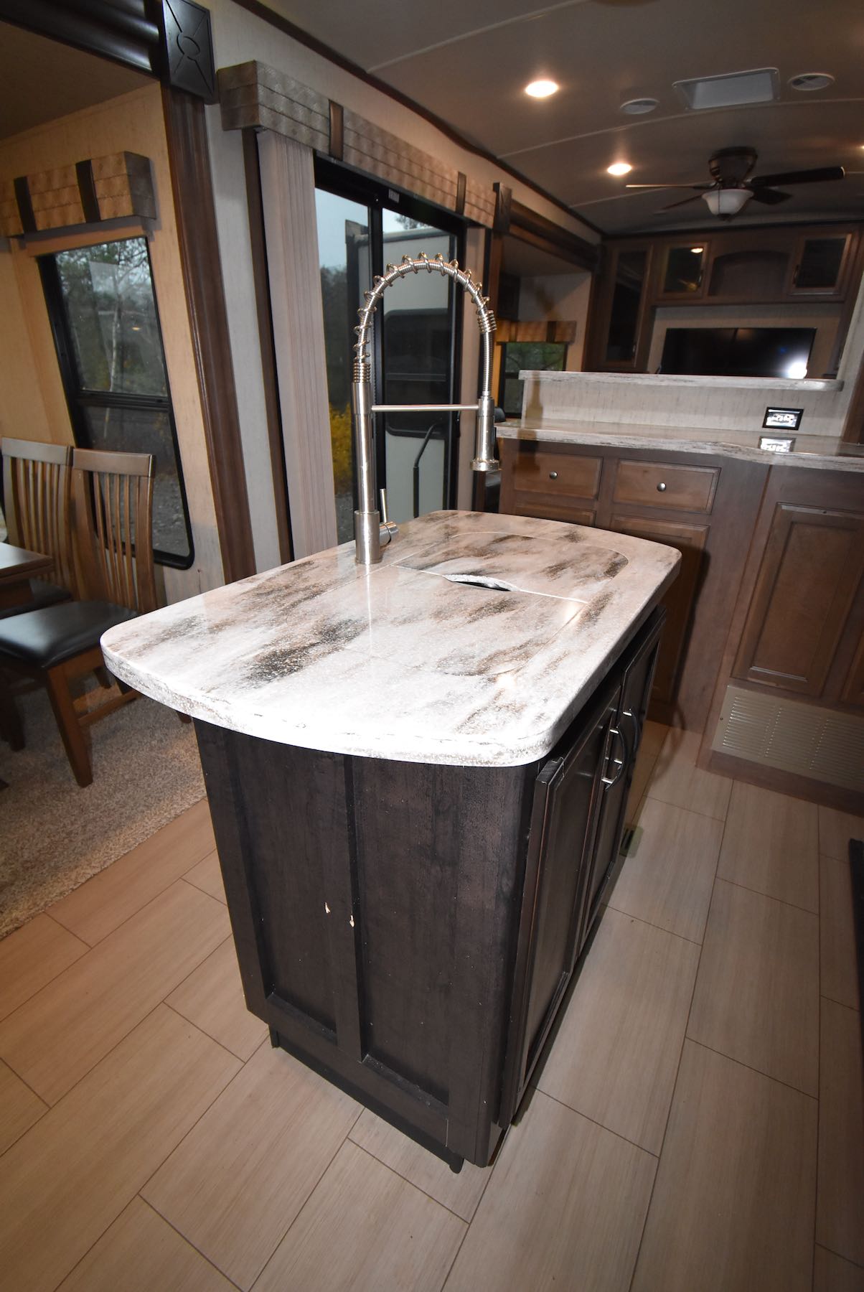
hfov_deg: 77.5
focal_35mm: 15
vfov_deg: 100.3
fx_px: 539
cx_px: 432
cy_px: 646
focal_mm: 10
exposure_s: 1/60
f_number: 4.5
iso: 1800
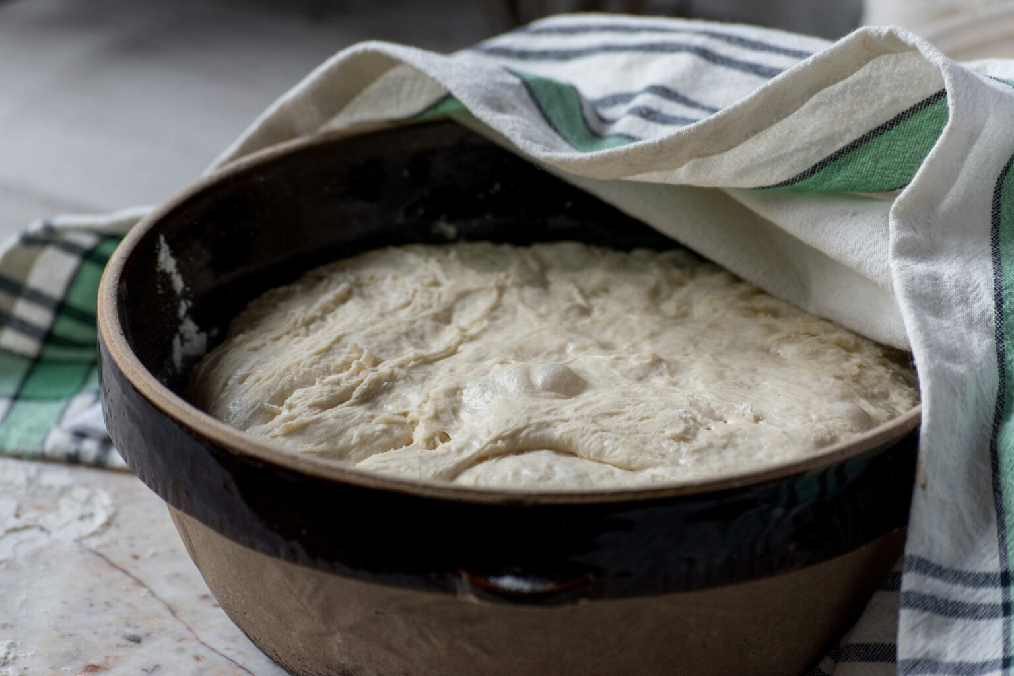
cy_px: 338
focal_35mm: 138
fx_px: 3887
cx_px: 507
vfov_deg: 9.9
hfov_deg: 14.9
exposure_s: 1/125
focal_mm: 92
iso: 360
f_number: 4.2
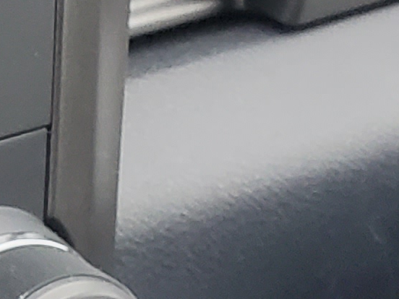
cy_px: -166
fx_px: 2190
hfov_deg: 9.6
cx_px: -442
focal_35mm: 190
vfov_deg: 7.7
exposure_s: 1/60
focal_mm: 4.3
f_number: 2.4
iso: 250
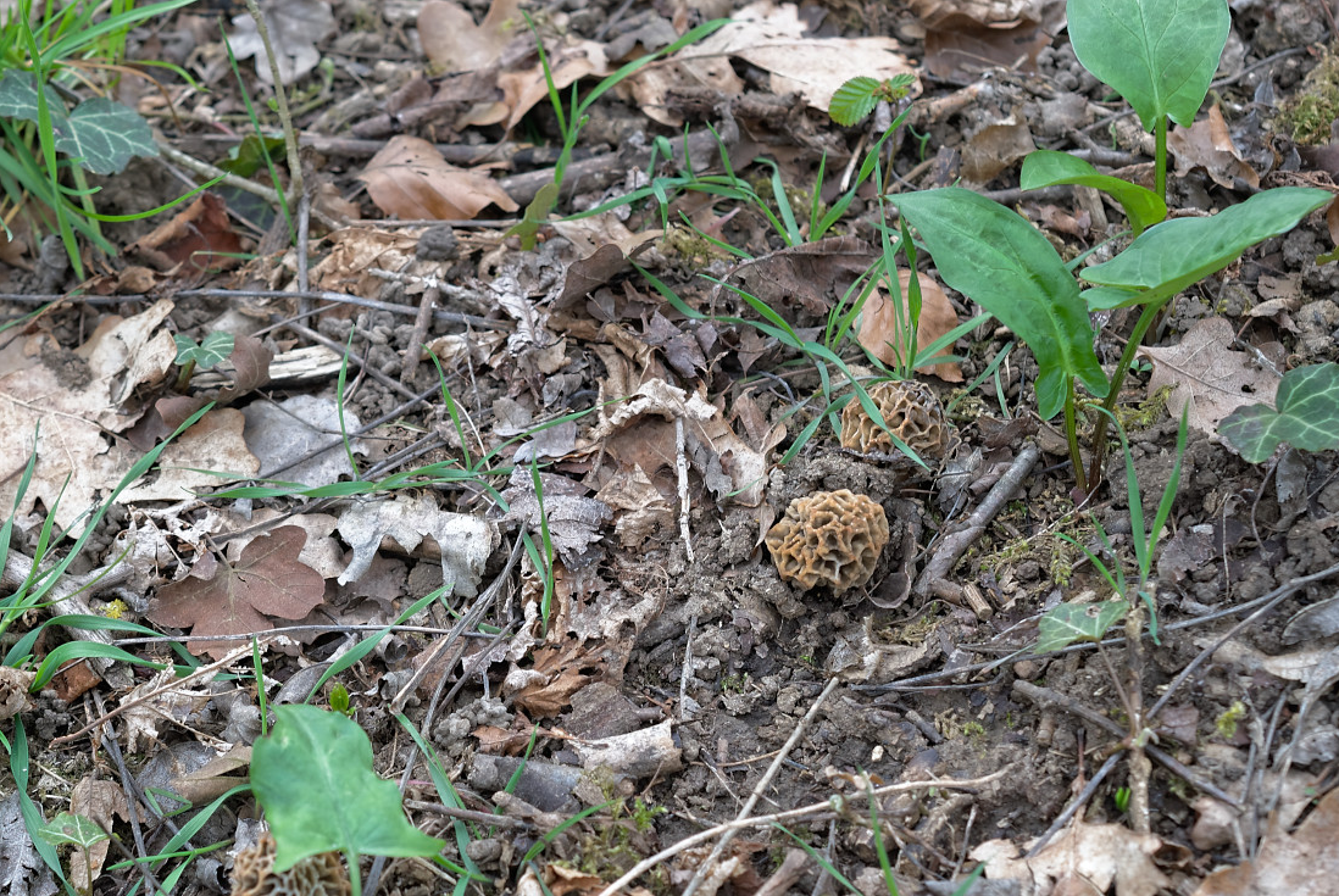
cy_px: 523
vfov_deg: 16.7
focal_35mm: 82
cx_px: 522
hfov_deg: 24.7
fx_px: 3054
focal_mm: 40
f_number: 5
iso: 100
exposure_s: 1/40
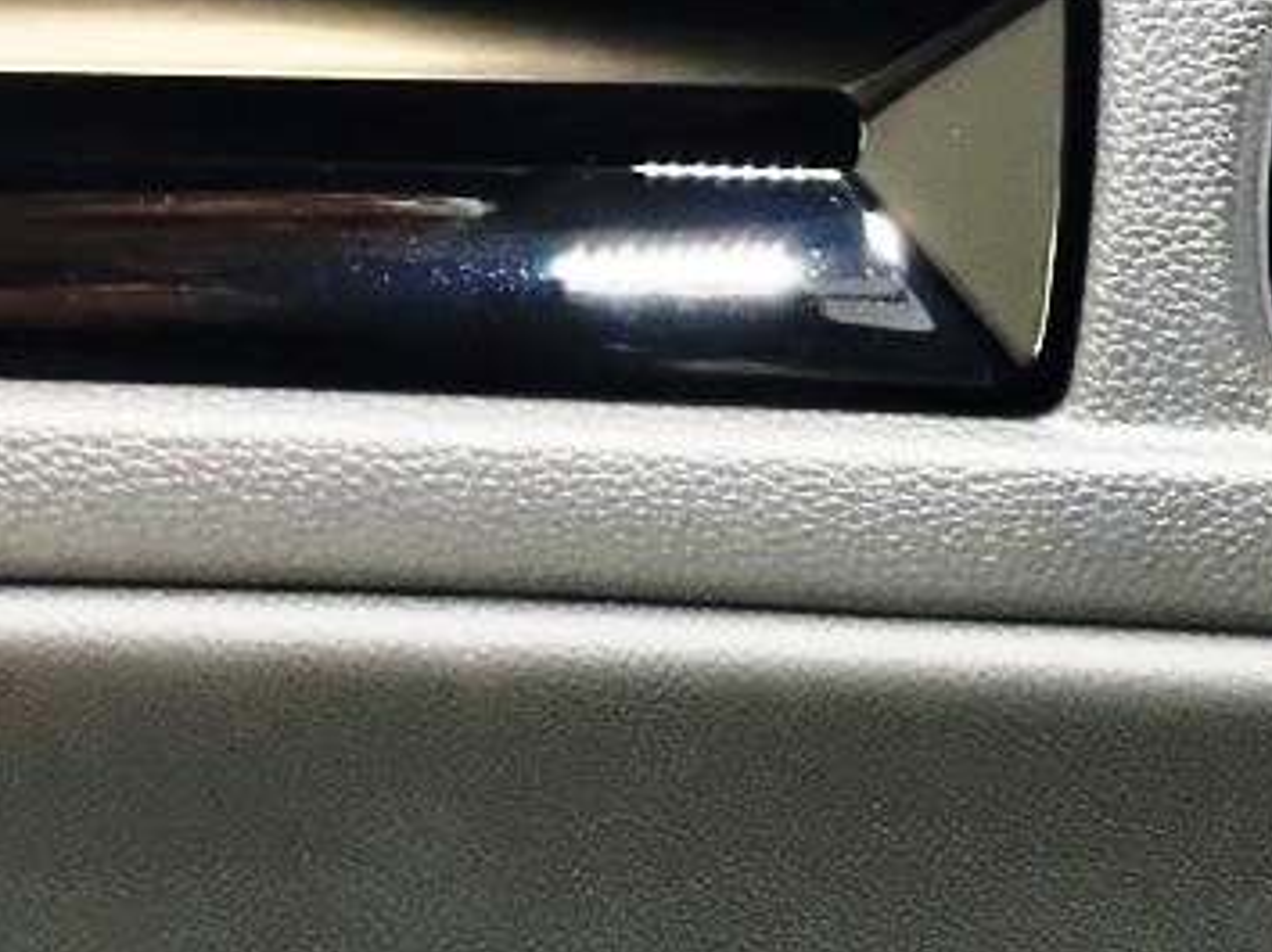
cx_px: 1836
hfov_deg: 13.5
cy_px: 956
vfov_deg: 10.6
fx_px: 5104
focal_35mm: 139
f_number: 1.78
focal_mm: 6.86
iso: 640
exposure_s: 1/30
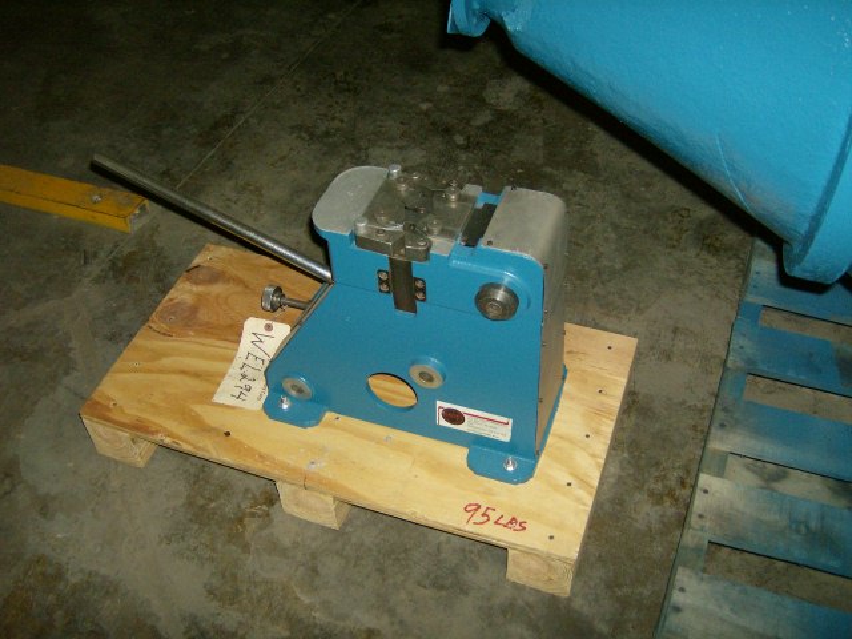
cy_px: 320
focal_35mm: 36
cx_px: 426
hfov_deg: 51.4
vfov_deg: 39.7
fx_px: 886
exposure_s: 1/60
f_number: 2.8
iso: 200
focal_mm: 6
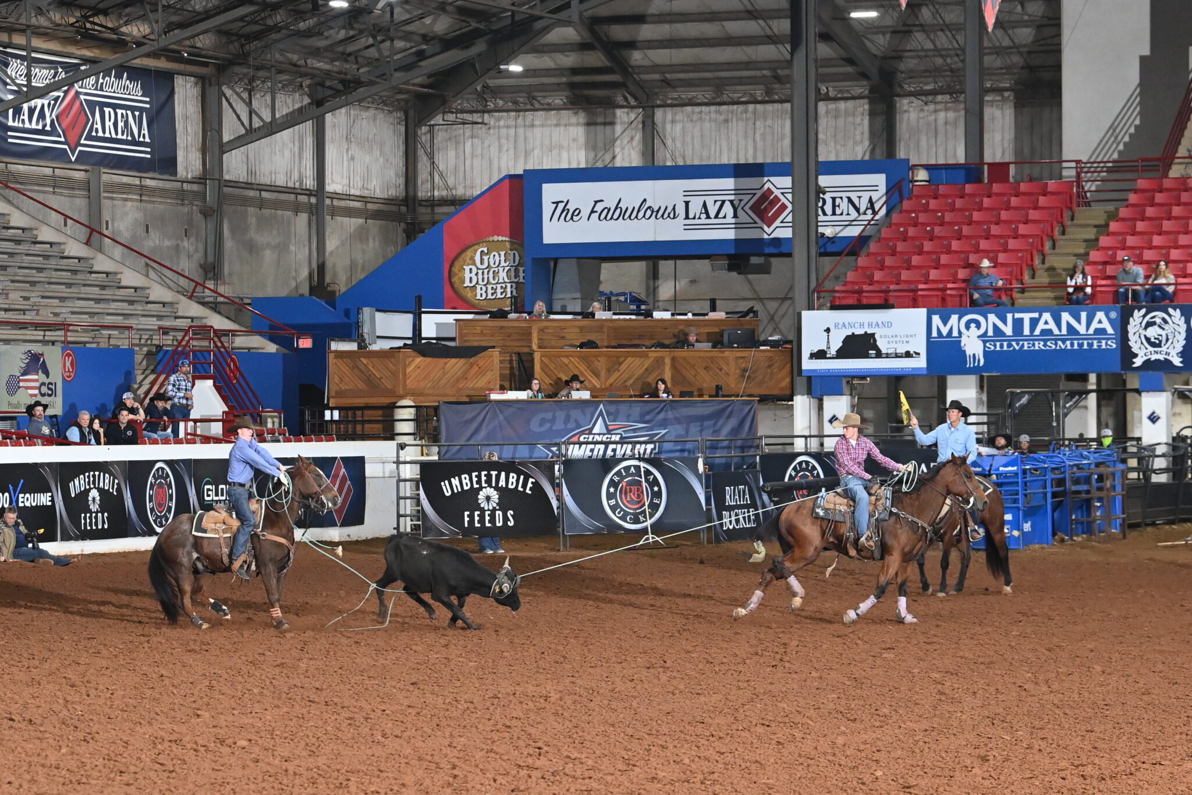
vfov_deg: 9.3
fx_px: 4867
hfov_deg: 14.0
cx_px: 596
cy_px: 398
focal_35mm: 147
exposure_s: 1/320
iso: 6400
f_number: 4.5
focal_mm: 98
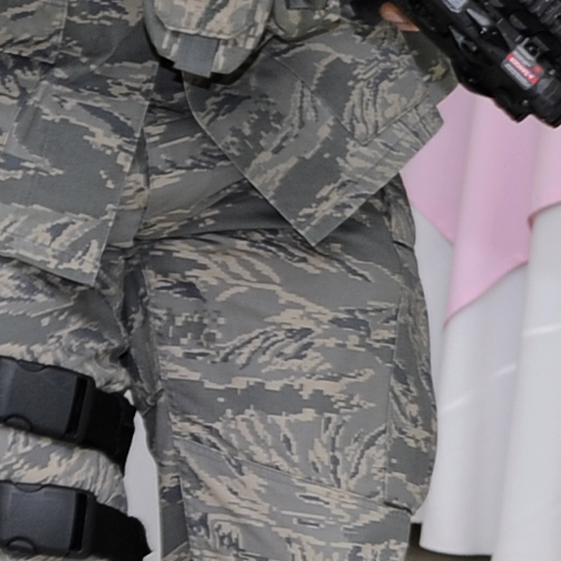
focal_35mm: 303
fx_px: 5556
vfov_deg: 5.8
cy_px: 177
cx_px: 11
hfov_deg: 5.8
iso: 250
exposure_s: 1/125
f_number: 4.5
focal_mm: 48
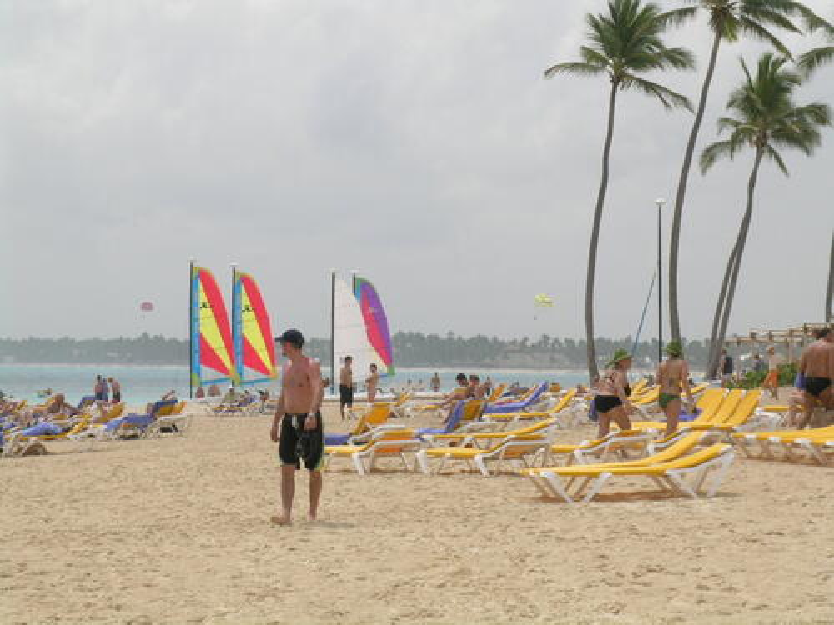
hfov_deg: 17.0
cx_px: 417
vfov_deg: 12.8
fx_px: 2795
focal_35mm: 116
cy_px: 312
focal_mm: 24
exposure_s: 1/235
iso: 50
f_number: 7.3
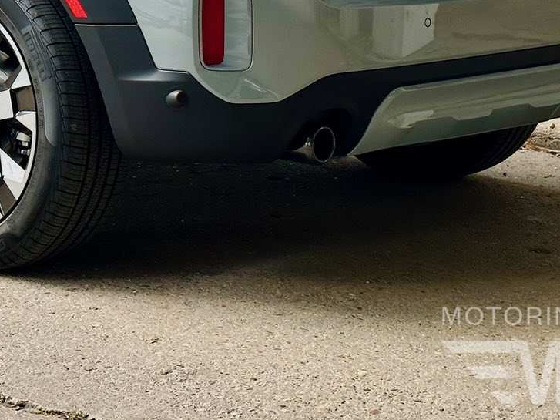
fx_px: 2135
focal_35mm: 132
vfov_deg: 11.0
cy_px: -114
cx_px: -61
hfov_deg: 14.6
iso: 64
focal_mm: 6.86
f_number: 1.78
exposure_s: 1/183
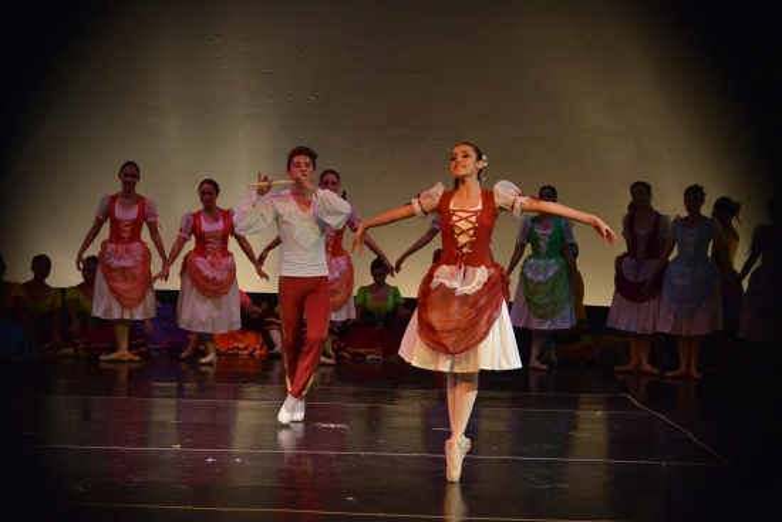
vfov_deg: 17.1
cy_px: 261
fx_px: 1738
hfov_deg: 25.4
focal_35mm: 80
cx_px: 391
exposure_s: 1/320
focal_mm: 80
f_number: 5
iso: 3200
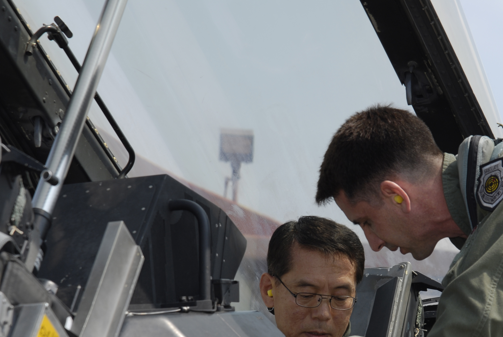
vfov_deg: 6.9
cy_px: 261
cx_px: 343
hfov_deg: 10.3
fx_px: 2781
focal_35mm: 199
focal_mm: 85
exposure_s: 1/250
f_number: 7.1
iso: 100
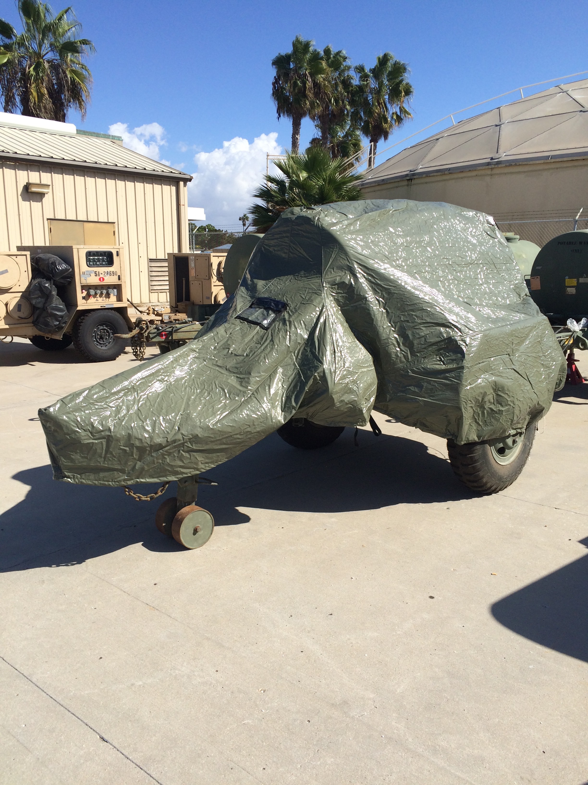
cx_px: 294
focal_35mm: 29
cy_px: 392
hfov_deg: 48.2
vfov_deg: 61.7
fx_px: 657
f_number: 2.2
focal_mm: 4.15
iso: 32
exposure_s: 1/2415
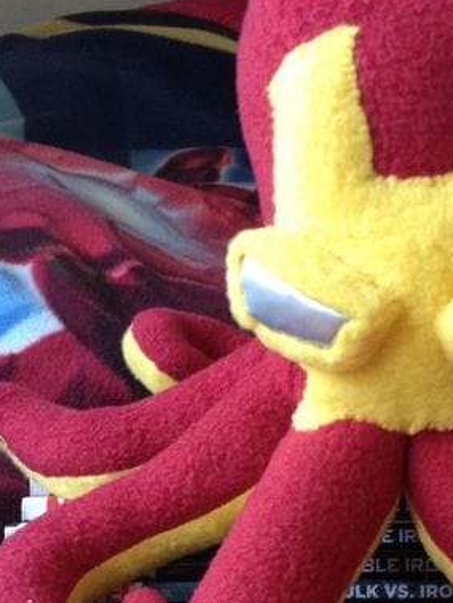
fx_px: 1377
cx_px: 397
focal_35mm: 79
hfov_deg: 18.4
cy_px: 437
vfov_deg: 24.5
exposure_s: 1/20
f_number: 2.4
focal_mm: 4.28
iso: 200
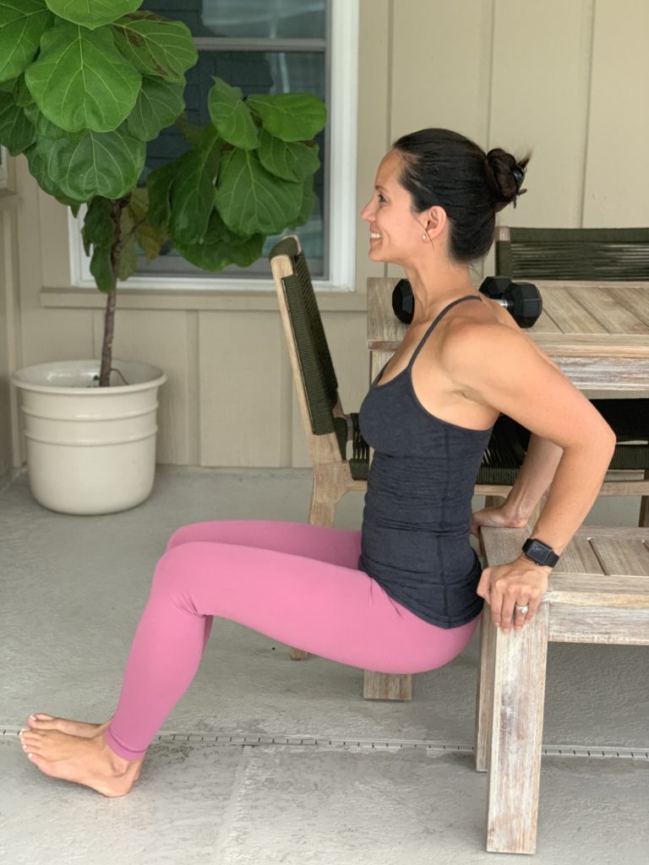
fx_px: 1300
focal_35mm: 52
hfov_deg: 28.0
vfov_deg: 36.8
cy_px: 432
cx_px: 324
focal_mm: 6
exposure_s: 1/60
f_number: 2.4
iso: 160
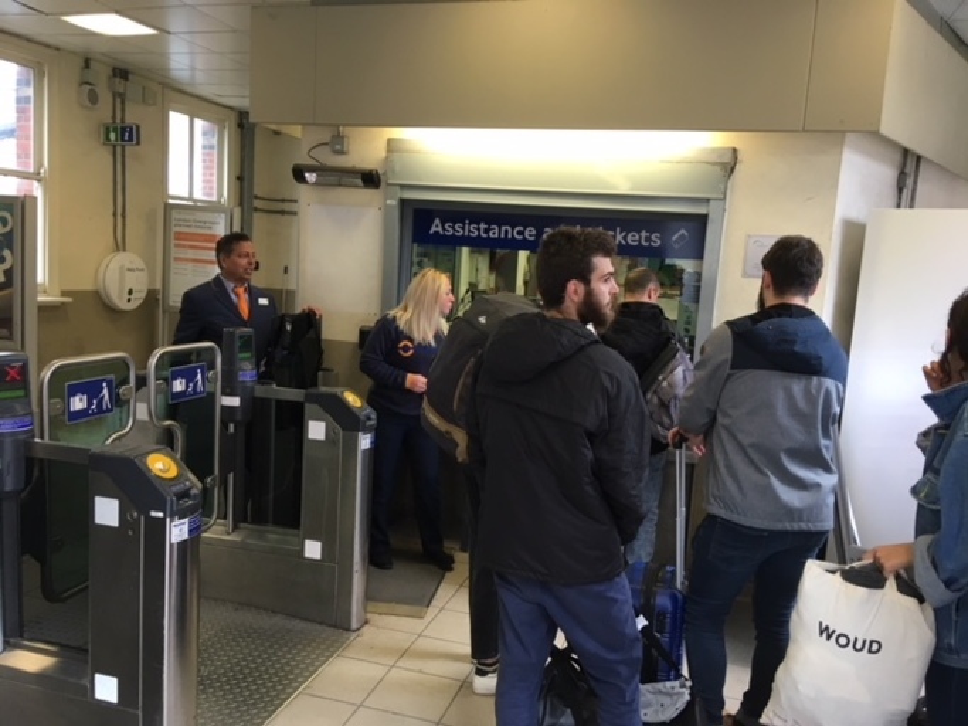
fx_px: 811
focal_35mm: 29
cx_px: 484
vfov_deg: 48.2
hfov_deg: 61.7
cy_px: 363
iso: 50
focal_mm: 4.15
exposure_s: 1/33
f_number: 2.2
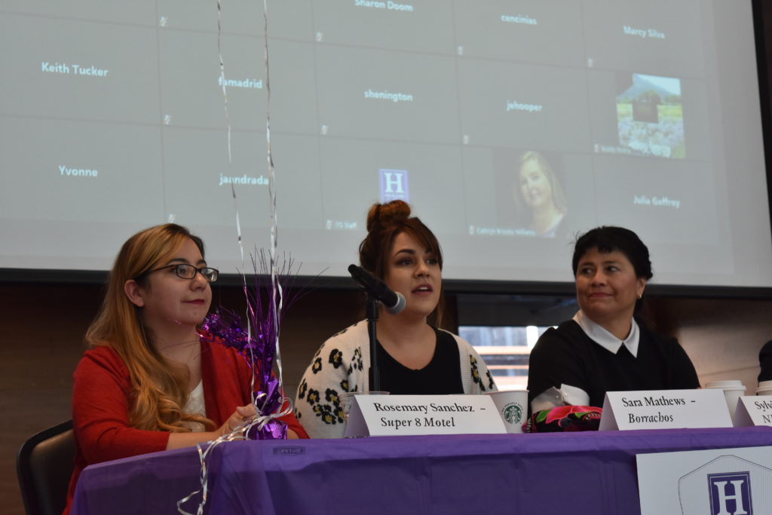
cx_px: 386
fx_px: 1769
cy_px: 258
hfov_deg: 24.6
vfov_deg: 16.6
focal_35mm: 82
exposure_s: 1/125
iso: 800
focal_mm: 55
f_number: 5.6
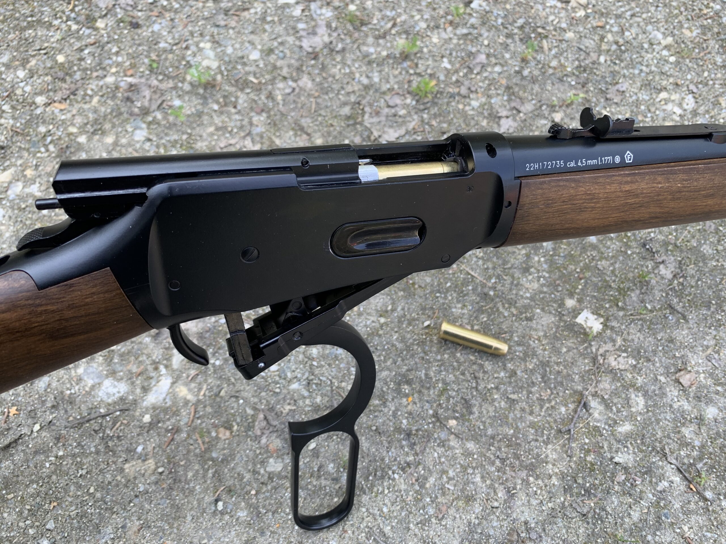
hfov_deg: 67.3
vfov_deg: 53.1
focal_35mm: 26
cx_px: 363
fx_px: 545
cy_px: 272
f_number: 1.8
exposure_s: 1/132
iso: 25
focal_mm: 4.25
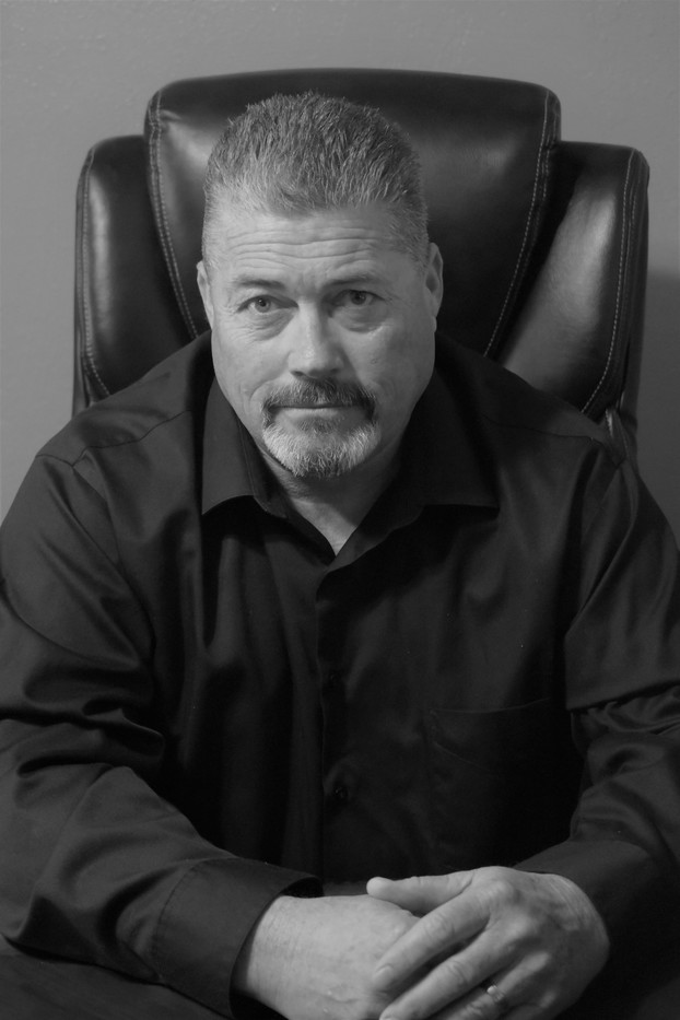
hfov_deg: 18.9
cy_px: 510
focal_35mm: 72
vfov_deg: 28.1
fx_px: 2040
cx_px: 340
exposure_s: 1/60
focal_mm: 48
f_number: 5.3
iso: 9000
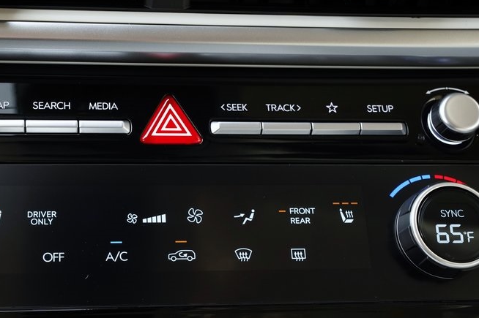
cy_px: 230
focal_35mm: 61
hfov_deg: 32.6
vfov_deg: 22.1
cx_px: 157
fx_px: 811
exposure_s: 1/40
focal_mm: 39
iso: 1250
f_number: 7.1
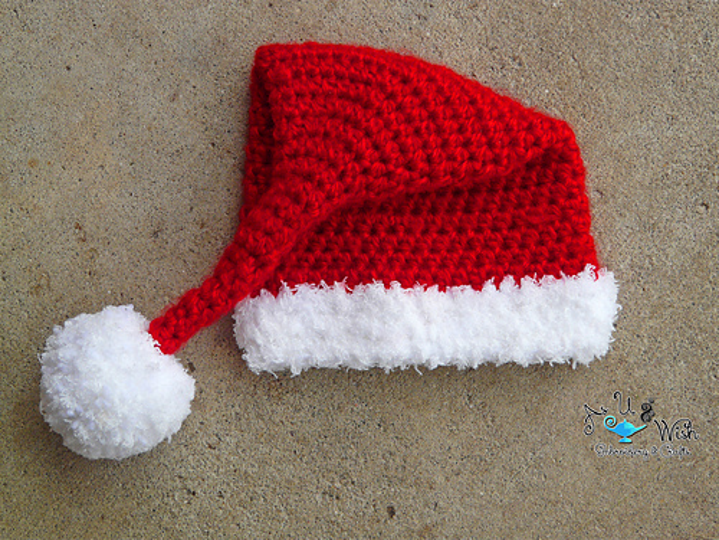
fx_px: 1205
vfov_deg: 25.2
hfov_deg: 33.2
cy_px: 270
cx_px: 360
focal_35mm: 58
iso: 100
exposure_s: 1/125
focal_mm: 9.5
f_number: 3.6
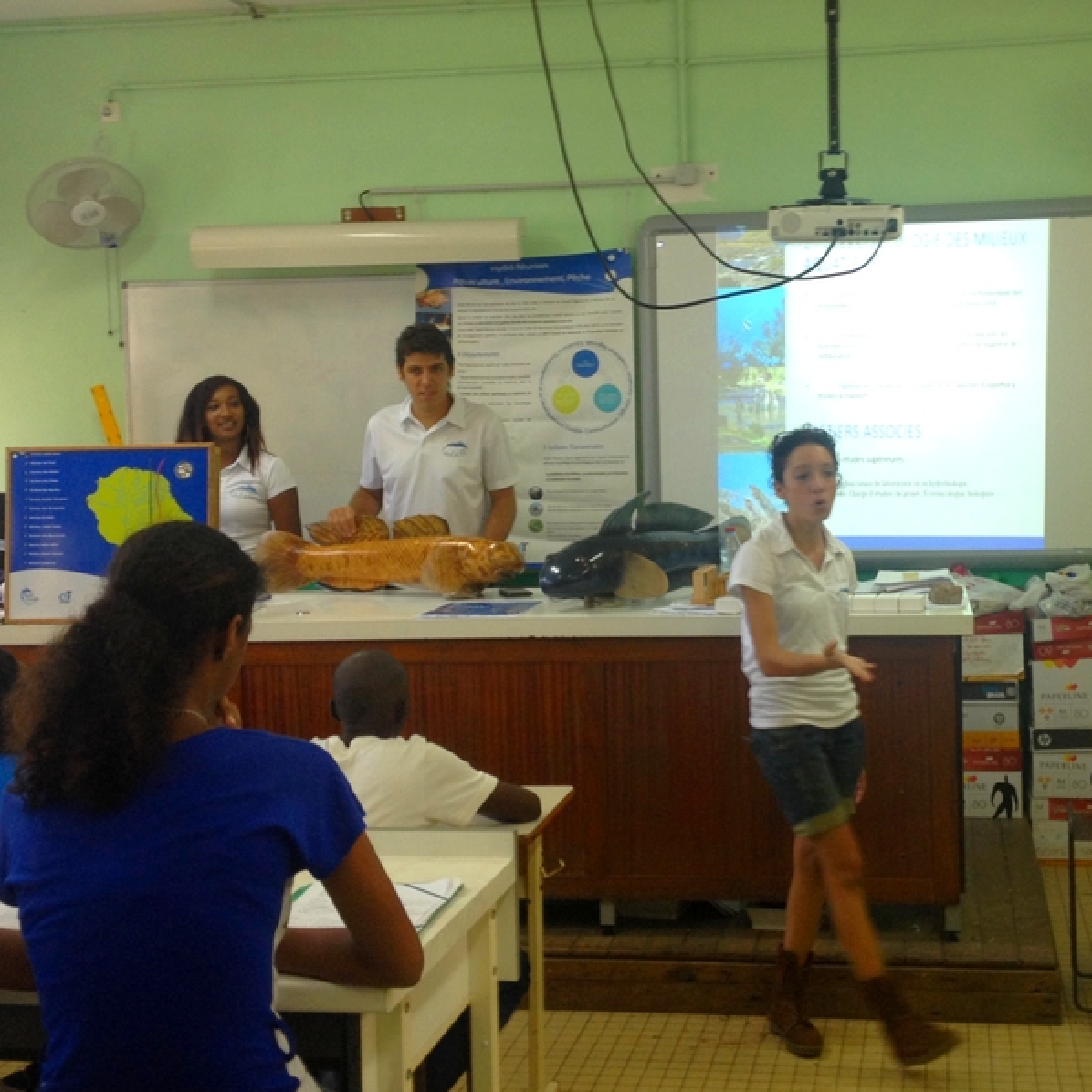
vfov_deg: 32.2
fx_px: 1892
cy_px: 502
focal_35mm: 53
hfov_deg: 32.0
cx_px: 692
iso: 50
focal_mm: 4.28
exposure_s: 1/20
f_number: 2.4
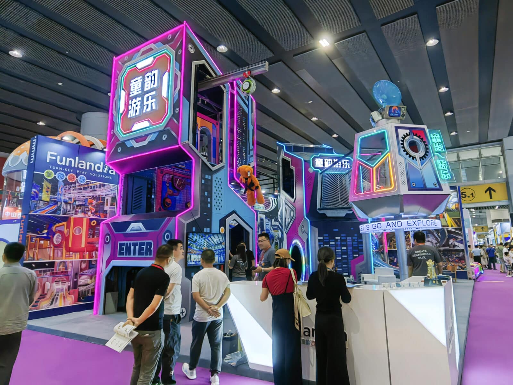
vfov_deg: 63.4
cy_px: 192
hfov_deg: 79.0
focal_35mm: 21
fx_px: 311
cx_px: 256
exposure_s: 1/100
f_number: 2.2
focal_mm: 1.76
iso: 64
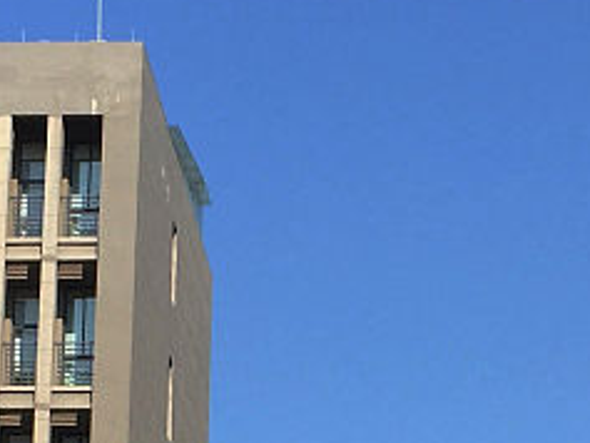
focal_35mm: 147
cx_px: 448
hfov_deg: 13.4
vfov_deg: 10.0
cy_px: 525
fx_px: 2507
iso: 32
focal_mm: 4.15
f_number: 2.2
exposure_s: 1/1799
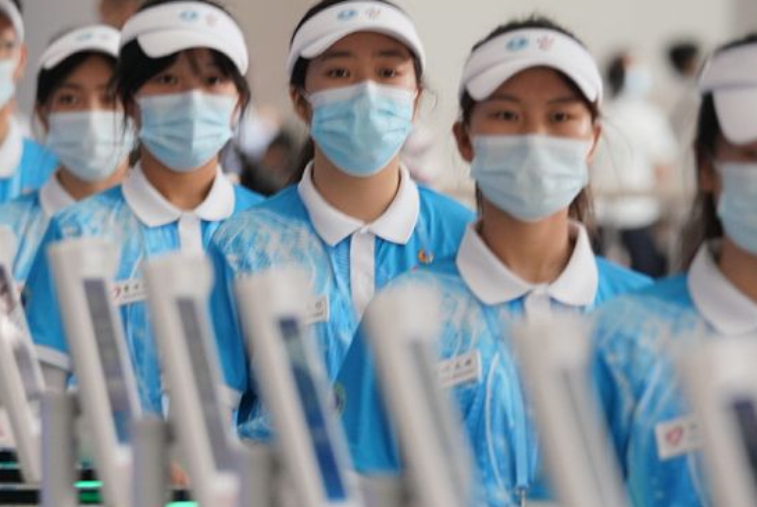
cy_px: 257
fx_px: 13698
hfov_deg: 3.2
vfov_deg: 2.1
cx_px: 338
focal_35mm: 651
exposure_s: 1/125
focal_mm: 295.7
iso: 1250
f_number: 6.3
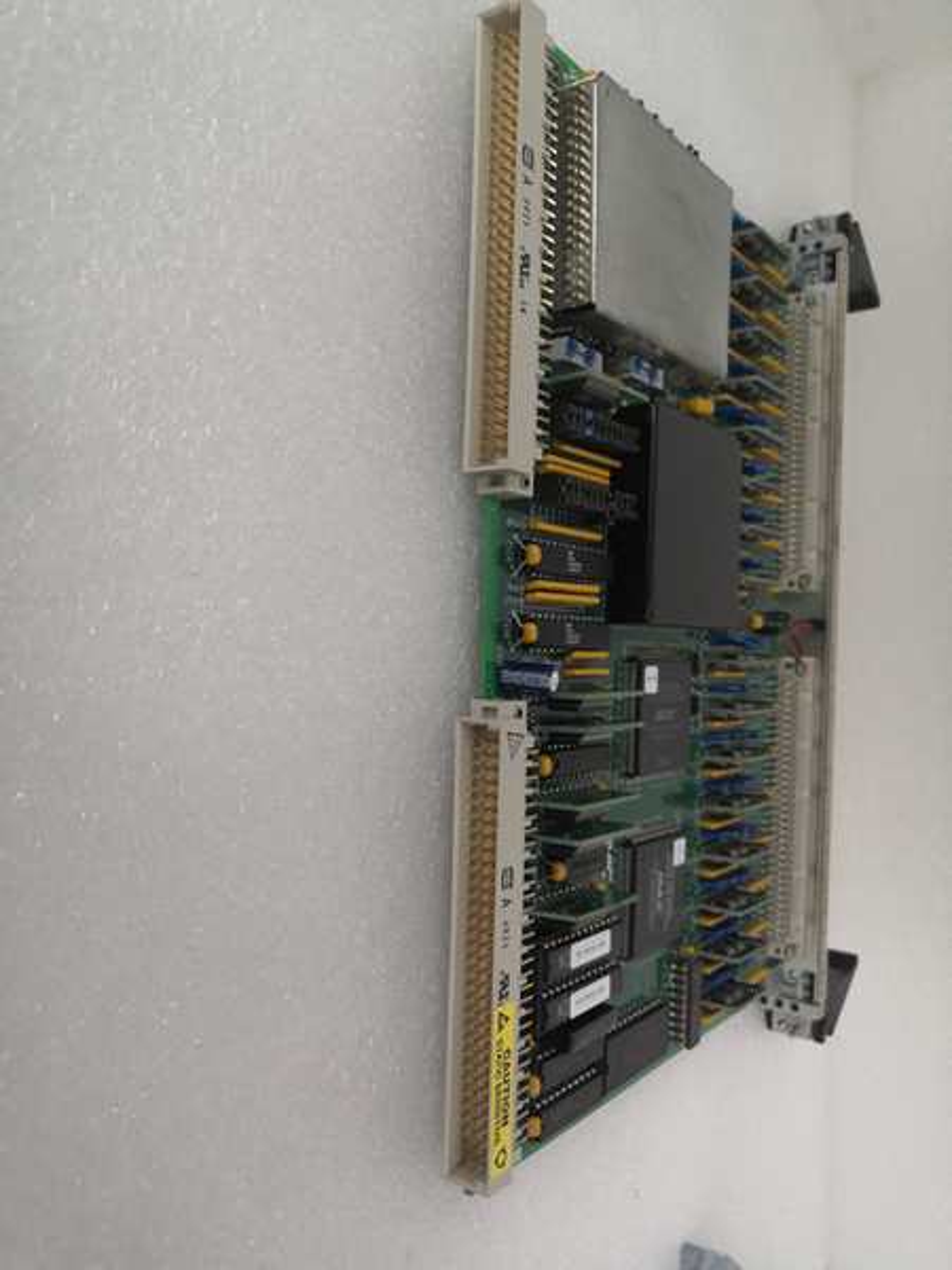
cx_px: 476
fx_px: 990
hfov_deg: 51.4
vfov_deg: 65.3
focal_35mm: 27
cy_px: 635
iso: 200
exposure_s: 1/50
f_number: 1.8
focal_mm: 3.95
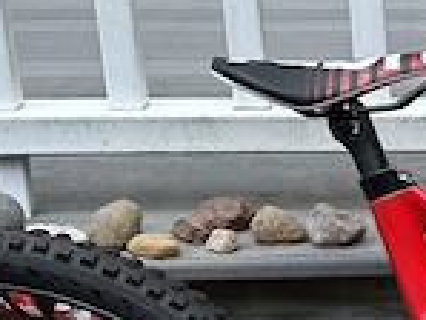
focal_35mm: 129
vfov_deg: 11.3
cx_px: 695
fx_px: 1589
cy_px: 386
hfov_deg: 14.0
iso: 80
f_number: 1.78
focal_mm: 6.86
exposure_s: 1/1692
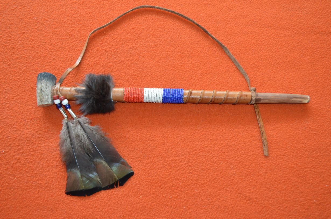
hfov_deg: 46.5
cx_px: 166
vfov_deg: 31.8
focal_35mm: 42
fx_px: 385
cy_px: 110
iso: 1800
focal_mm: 28
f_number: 4.5
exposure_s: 1/60
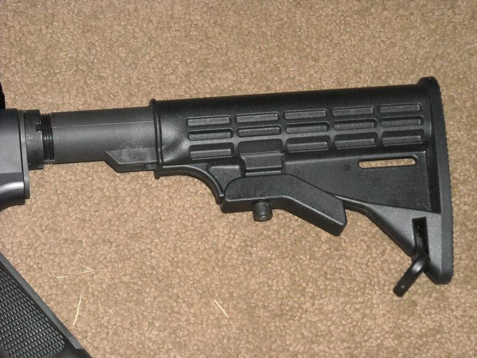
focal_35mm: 105
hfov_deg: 18.7
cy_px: 179
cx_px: 238
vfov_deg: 14.1
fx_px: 1447
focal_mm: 17.1
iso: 400
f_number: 4.7
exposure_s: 1/125
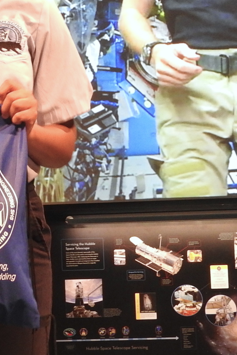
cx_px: -51
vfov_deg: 12.0
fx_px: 1688
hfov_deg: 8.0
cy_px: 72
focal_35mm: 171
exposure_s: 1/8
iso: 450
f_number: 4.2
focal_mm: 11.6
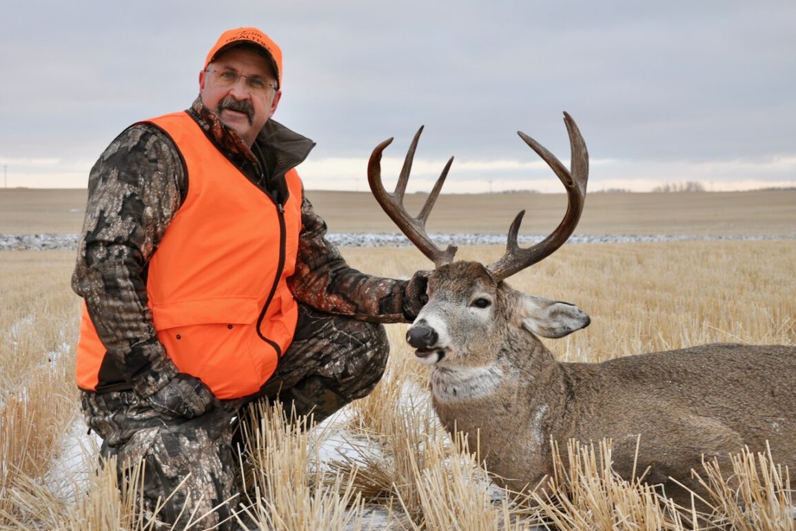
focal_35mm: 51
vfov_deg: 26.5
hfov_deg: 38.9
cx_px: 398
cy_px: 266
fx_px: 1128
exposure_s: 1/125
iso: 320
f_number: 5.6
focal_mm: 34
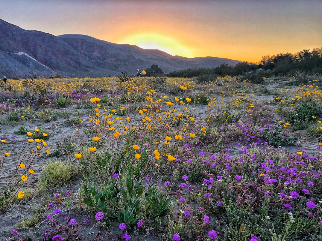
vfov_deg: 49.7
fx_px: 260
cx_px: 161
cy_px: 120
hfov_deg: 63.4
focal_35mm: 28
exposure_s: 1/252
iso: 20
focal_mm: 3.99
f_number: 1.8
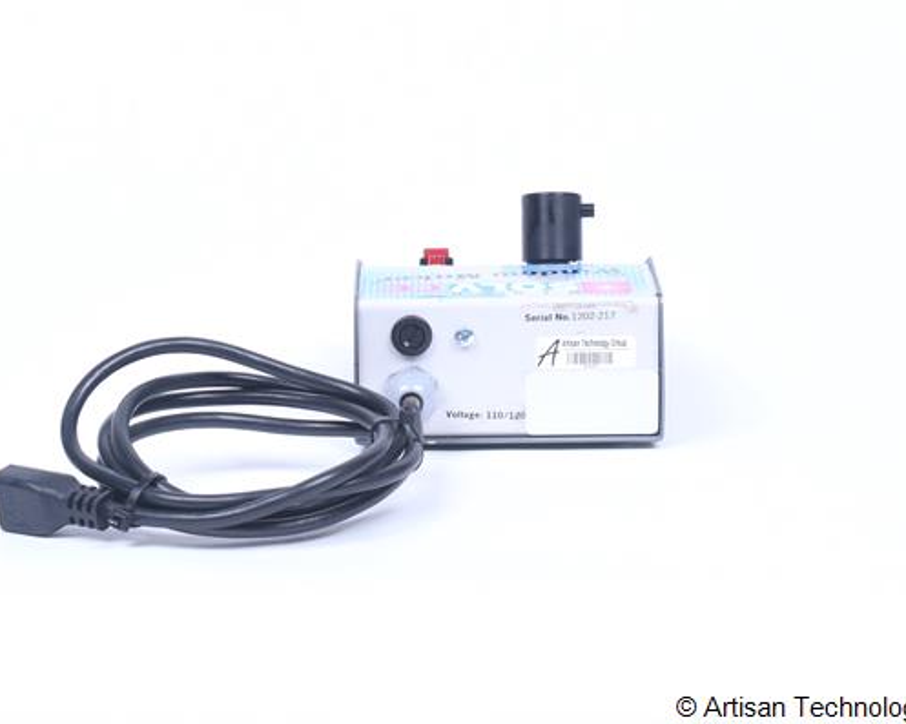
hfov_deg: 22.5
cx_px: 483
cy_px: 361
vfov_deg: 18.1
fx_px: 2278
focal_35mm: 85
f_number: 14
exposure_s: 1/200
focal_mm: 50
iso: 200
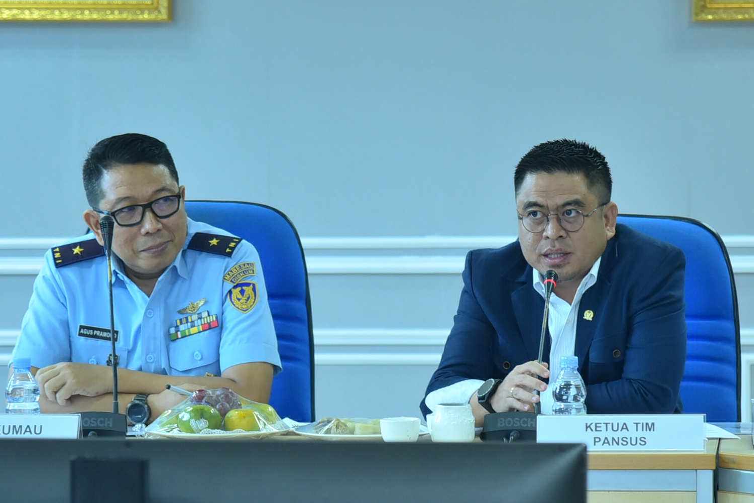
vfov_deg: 10.6
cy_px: 247
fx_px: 2723
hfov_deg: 15.8
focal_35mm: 130
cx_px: 376
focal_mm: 120
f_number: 4
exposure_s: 1/125
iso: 2000
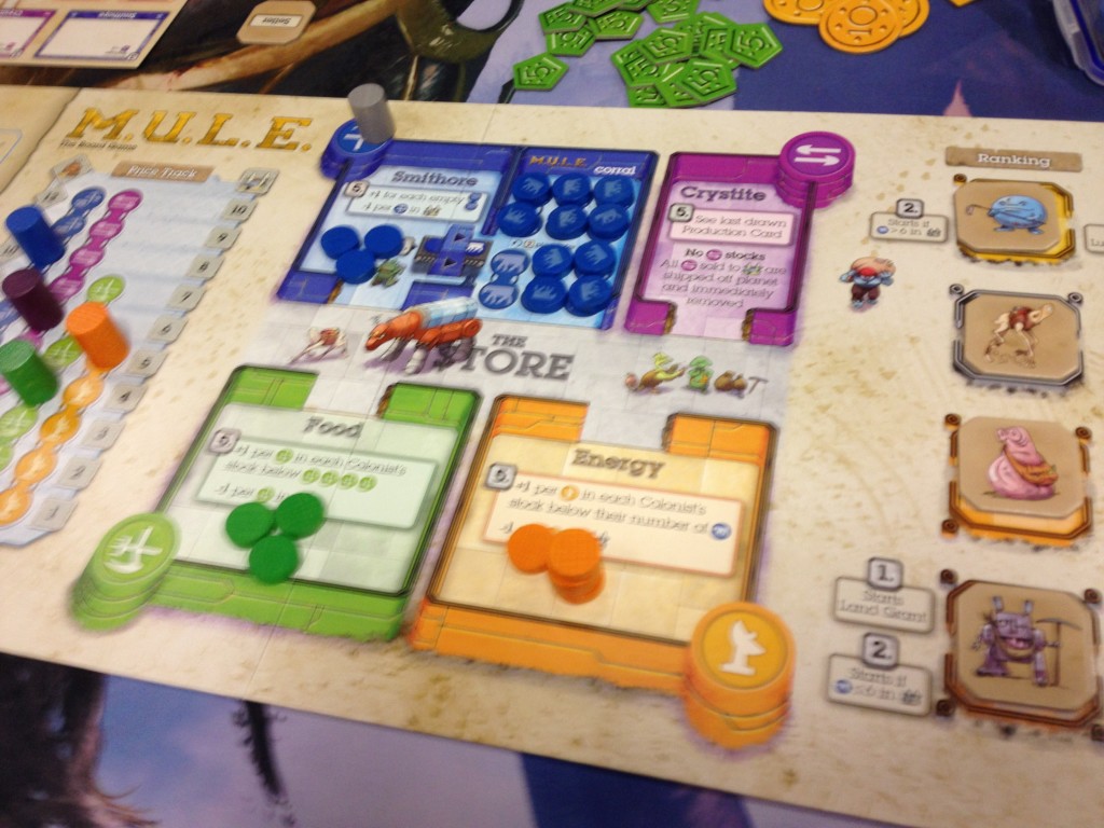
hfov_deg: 52.6
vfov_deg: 40.7
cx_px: 552
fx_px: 1116
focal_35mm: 35
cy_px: 414
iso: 80
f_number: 2.4
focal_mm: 4.28
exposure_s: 1/20
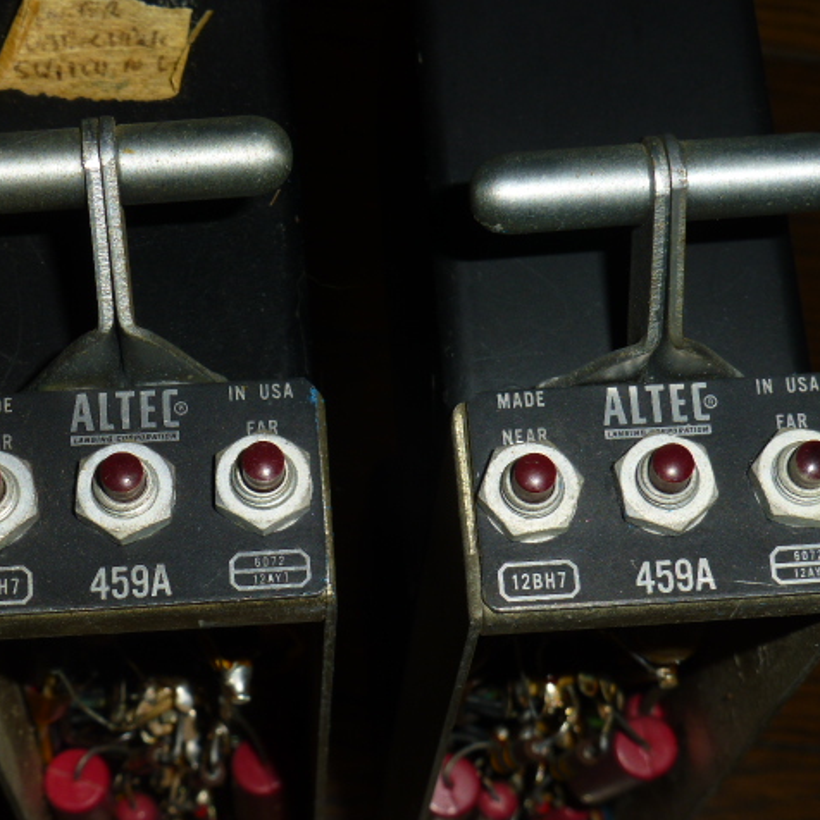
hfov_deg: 19.7
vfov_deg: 19.7
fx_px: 2358
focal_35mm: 88
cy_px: 412
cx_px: 363
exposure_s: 1/60
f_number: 5
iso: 100
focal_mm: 12.5
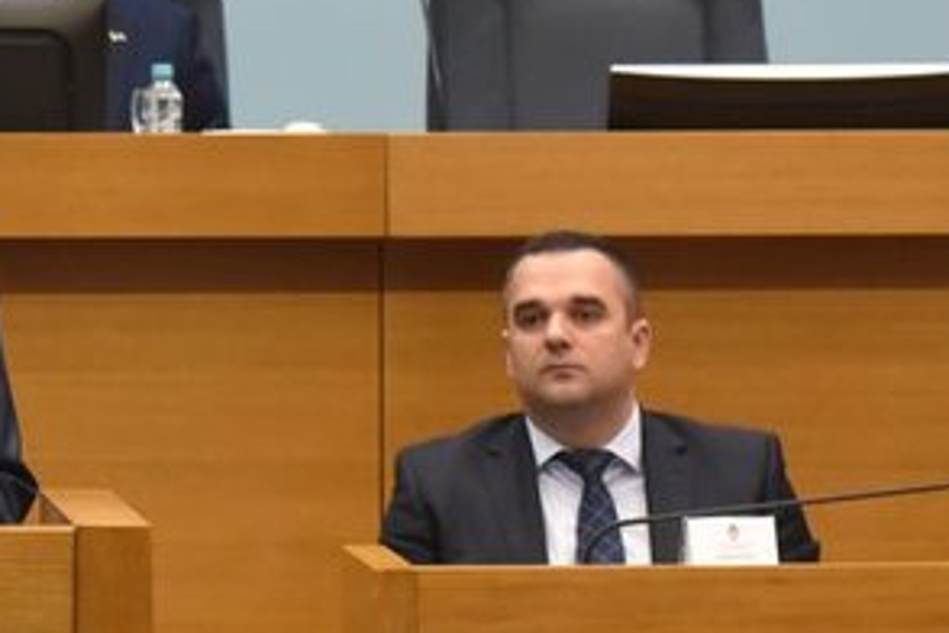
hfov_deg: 4.9
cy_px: 520
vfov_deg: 3.3
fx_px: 10965
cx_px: -371
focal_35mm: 416
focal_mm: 102
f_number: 4.5
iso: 4000
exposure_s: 1/200
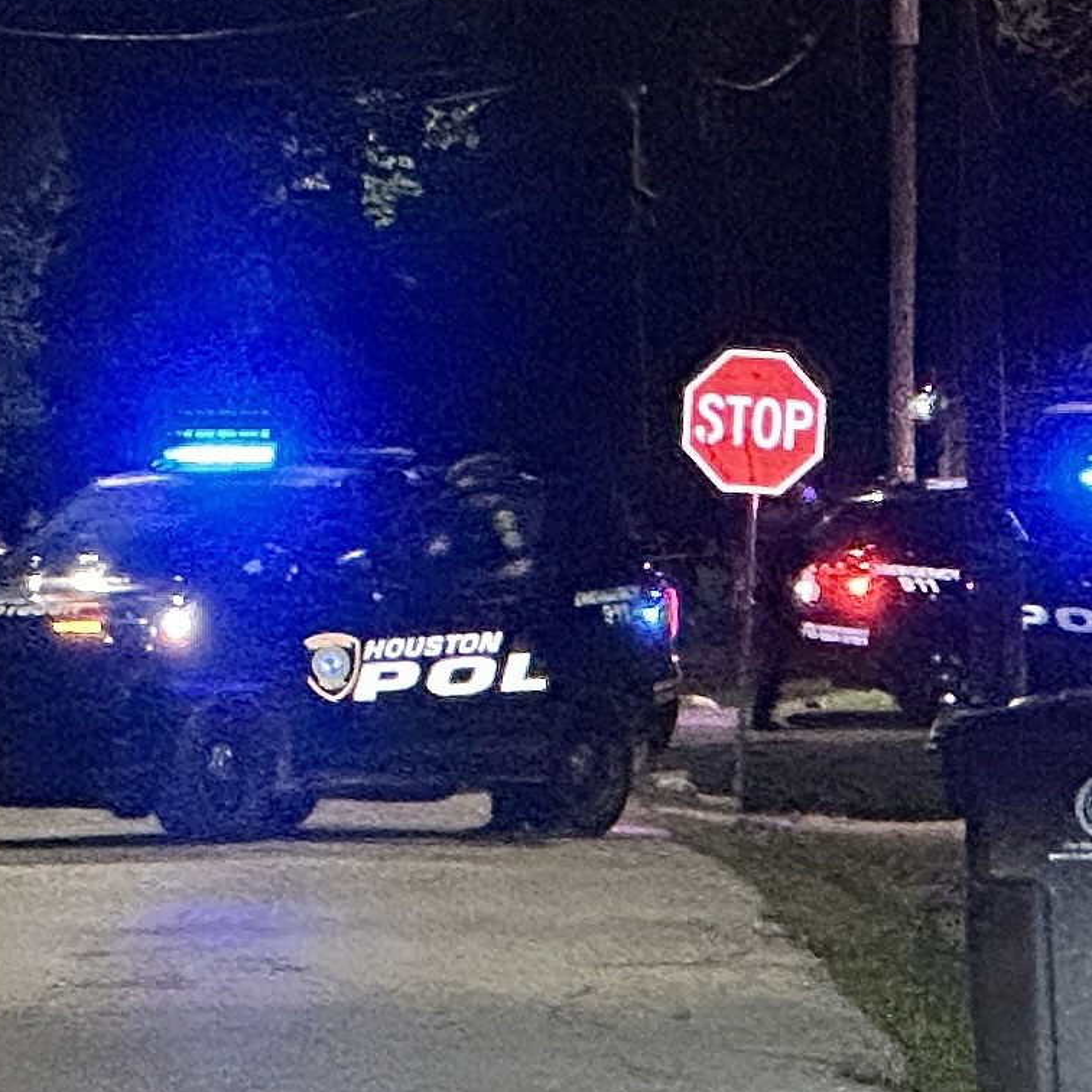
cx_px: 283
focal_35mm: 144
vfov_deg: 12.1
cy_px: 579
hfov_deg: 12.1
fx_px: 5139
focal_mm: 9
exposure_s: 1/20
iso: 1600
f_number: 2.8
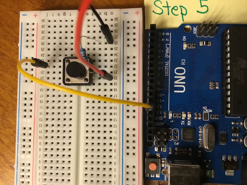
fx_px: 221
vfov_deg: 45.4
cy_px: 92
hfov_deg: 58.4
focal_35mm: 31
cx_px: 124
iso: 200
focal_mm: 3.3
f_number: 2.4
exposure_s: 1/20
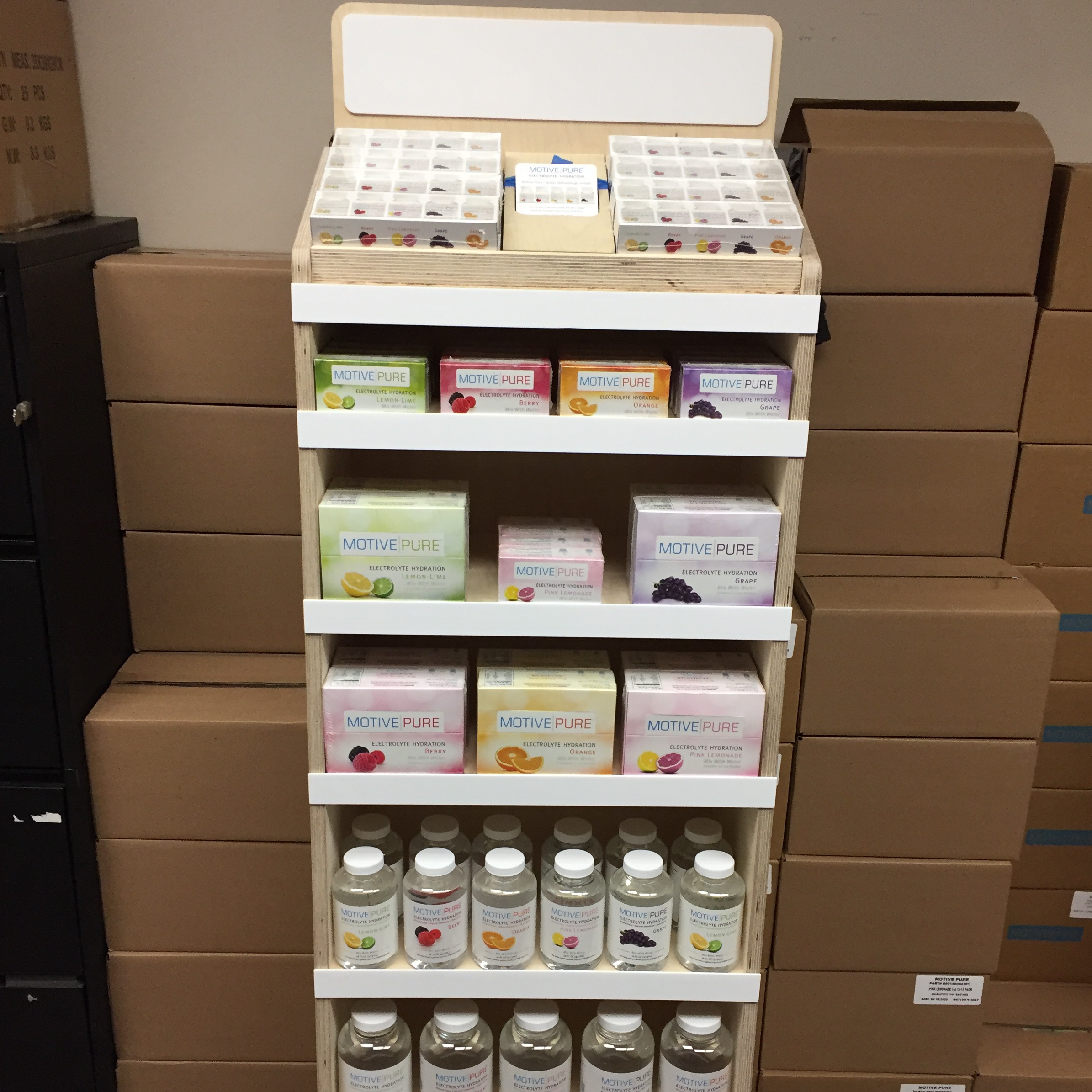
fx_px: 1249
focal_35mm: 35
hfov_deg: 47.2
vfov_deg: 47.1
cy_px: 626
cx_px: 552
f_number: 2.2
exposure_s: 1/30
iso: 50
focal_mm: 4.15
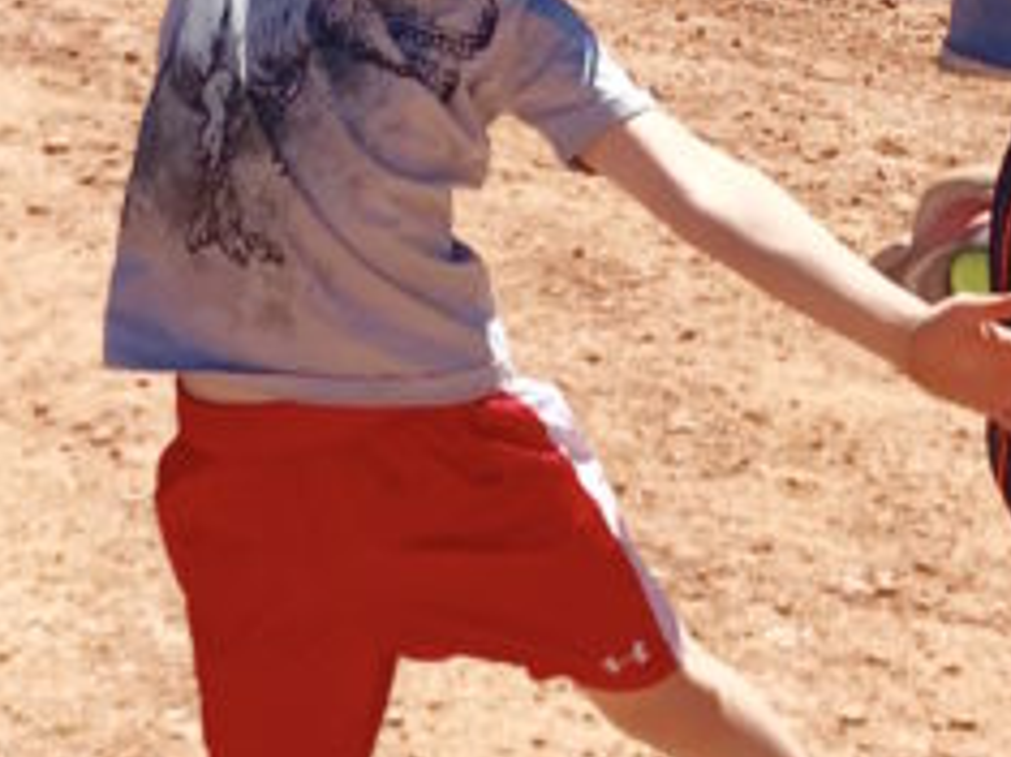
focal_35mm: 122
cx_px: 675
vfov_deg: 11.9
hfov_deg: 16.1
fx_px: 3561
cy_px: -120
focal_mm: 3.99
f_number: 1.8
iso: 20
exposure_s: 1/2660
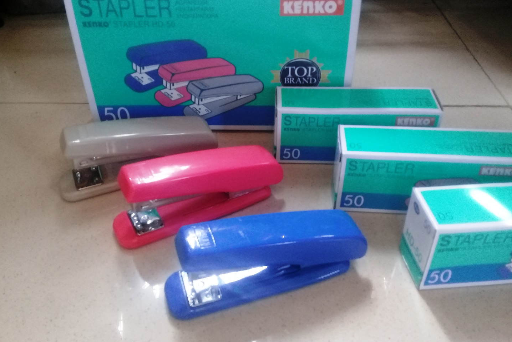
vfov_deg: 40.0
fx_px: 469
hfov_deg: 57.2
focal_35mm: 33
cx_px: 253
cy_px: 177
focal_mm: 3.3
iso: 160
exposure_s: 1/33
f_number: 2.2
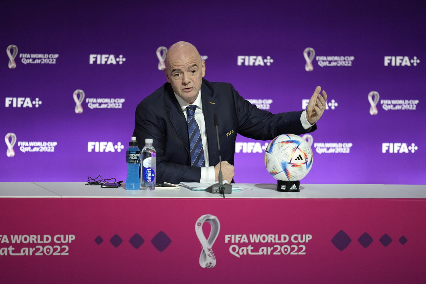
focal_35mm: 400
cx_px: 213
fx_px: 4732
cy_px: 142
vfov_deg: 3.4
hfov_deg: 5.2
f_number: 2.8
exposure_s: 1/640
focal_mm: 400
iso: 3200
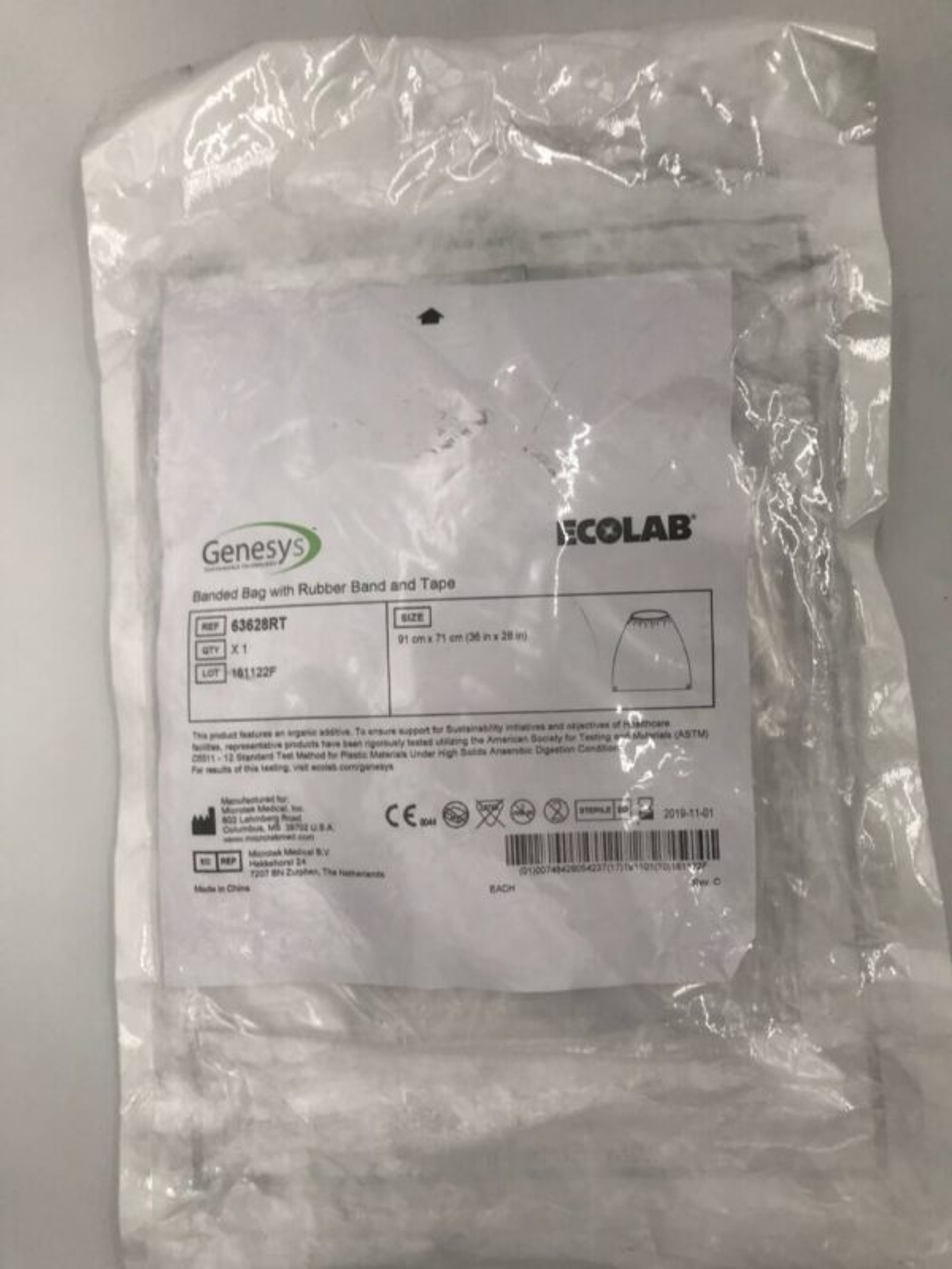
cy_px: 634
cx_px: 476
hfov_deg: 49.7
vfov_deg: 63.4
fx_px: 1027
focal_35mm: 28
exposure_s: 1/60
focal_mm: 3.99
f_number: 1.8
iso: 25
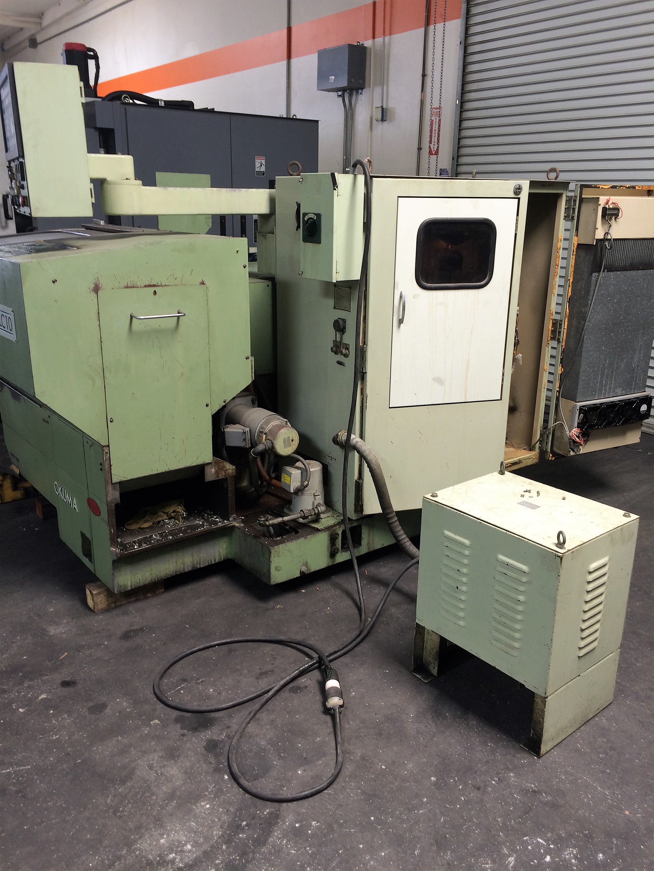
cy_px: 436
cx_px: 327
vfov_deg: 61.7
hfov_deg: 48.2
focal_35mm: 29
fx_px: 731
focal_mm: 4.15
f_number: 2.2
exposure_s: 1/60
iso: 40
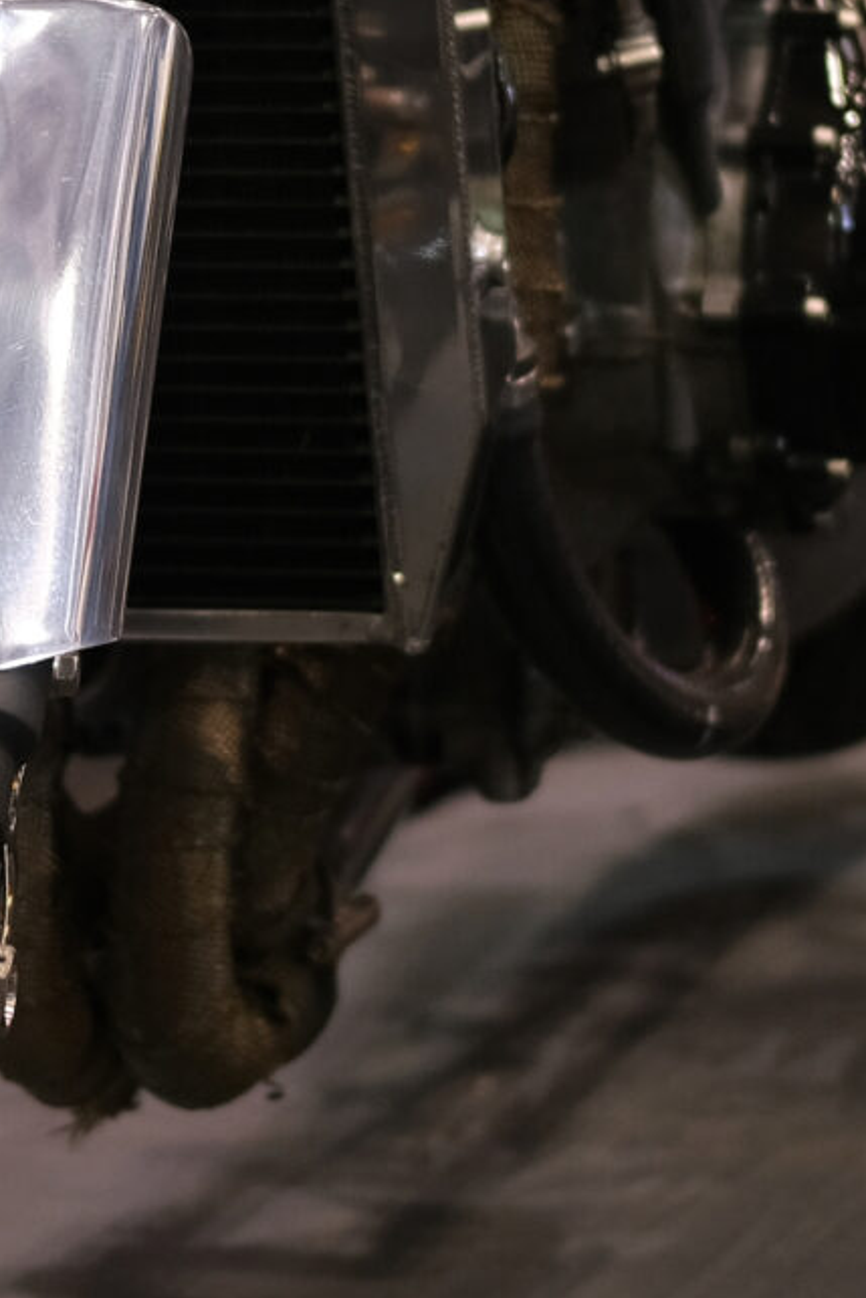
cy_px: 333
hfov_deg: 6.5
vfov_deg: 9.7
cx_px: 253
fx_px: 7609
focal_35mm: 211
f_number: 2
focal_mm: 35
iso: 400
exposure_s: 1/30
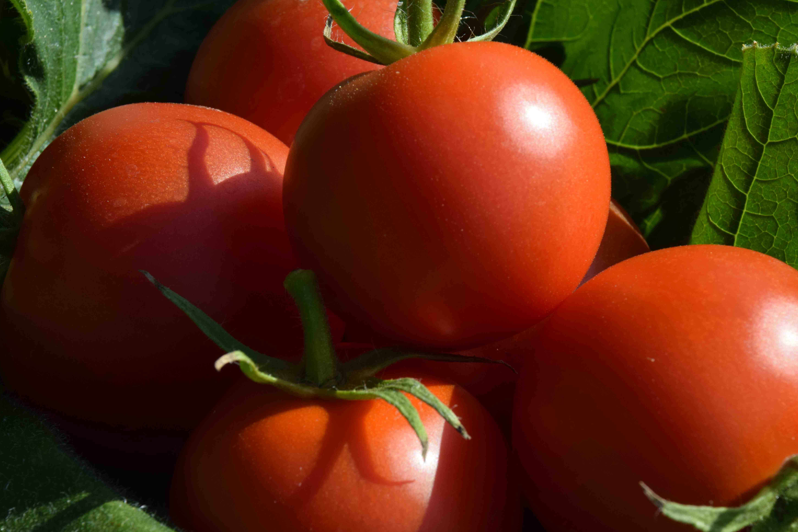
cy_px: 269
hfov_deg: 14.8
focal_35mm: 139
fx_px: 3081
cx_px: 398
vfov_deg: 9.9
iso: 500
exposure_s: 1/250
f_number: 18
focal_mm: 90
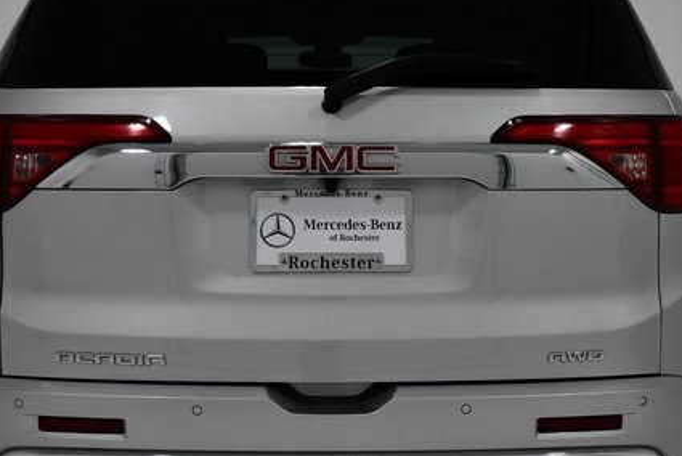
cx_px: 347
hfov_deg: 30.9
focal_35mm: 65
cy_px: 245
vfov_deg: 21.0
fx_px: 1232
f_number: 3.5
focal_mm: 18
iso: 400
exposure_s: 1/250
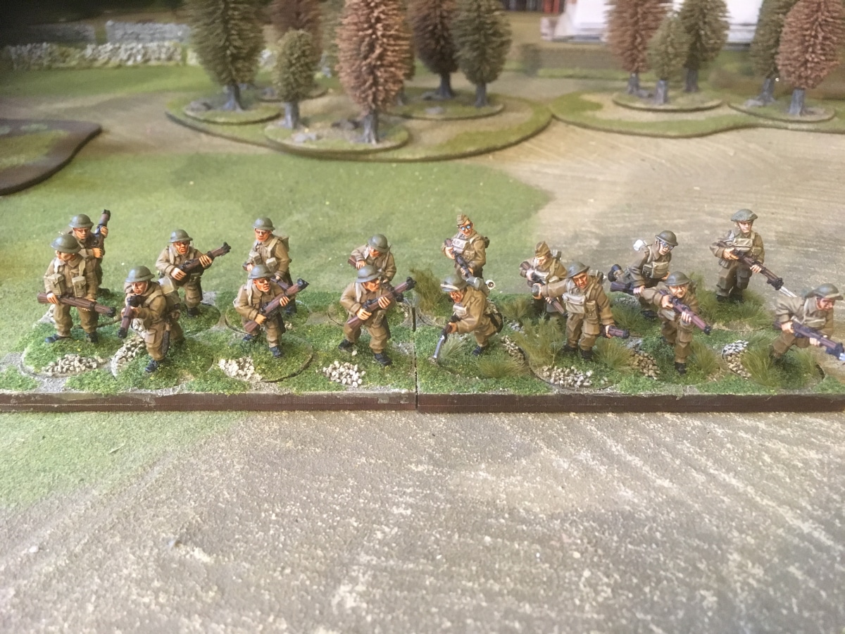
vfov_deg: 48.2
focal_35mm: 29
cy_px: 317
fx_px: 708
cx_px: 422
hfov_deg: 61.7
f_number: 2.2
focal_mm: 4.15
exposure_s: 1/25
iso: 200
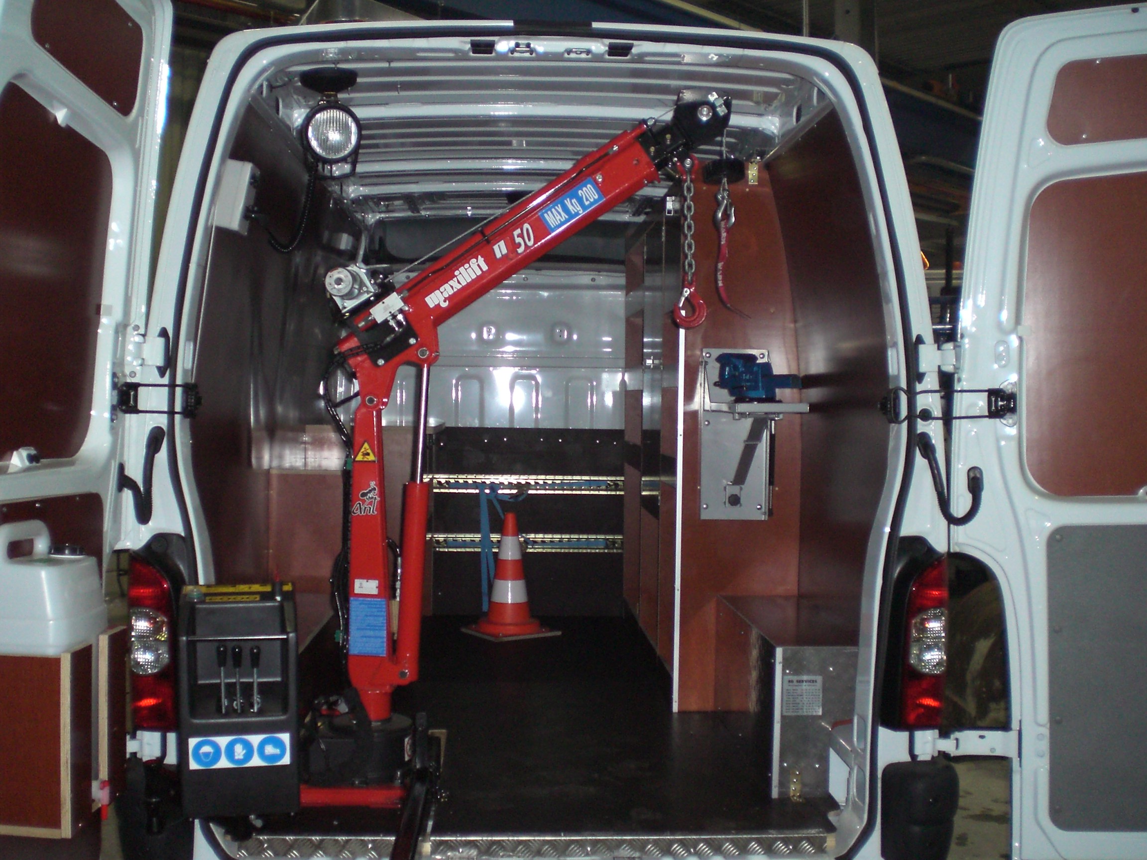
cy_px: 430
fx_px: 1259
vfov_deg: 37.7
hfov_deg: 49.0
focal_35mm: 38
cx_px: 574
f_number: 3.1
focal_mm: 6.3
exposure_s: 1/60
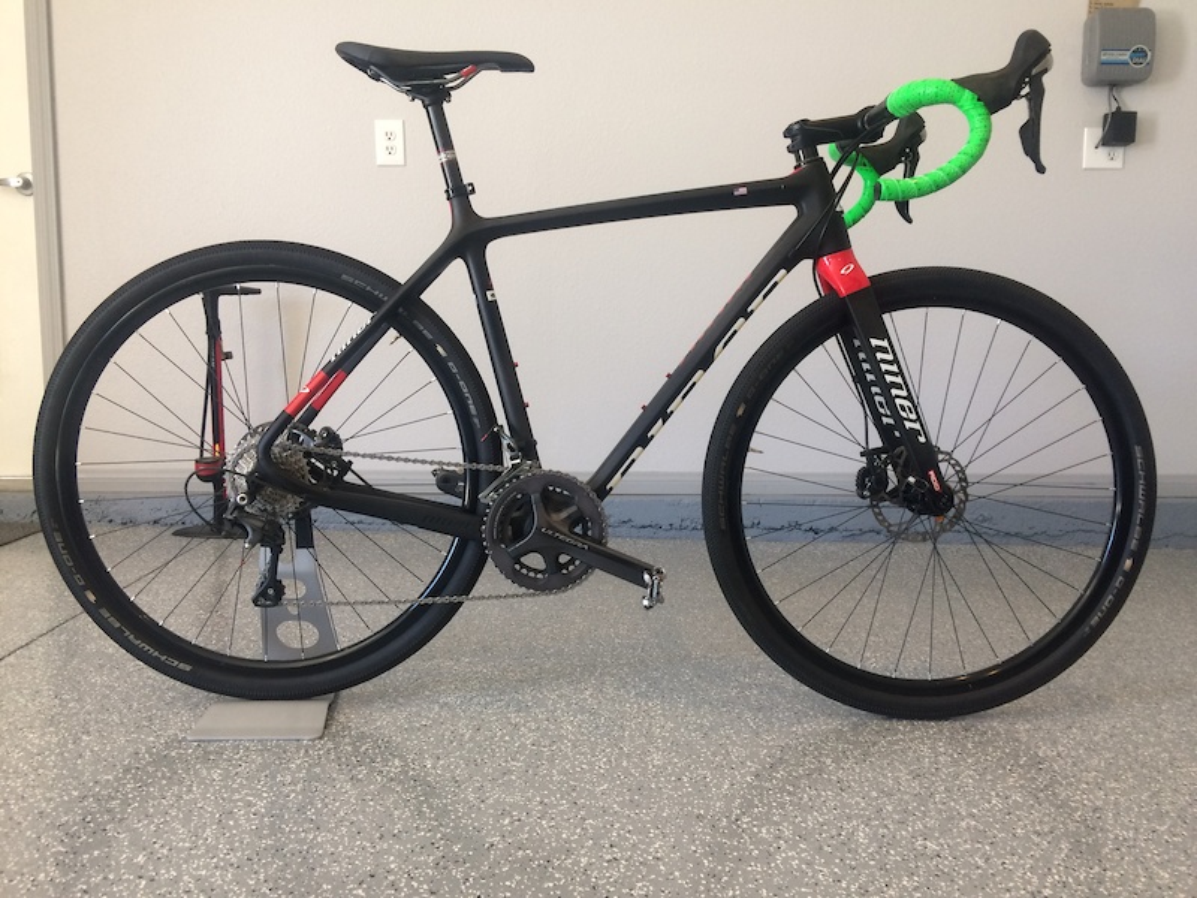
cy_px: 449
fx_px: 1003
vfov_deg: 48.2
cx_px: 598
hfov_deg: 61.7
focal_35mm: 29
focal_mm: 4.15
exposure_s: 1/30
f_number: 2.2
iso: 32
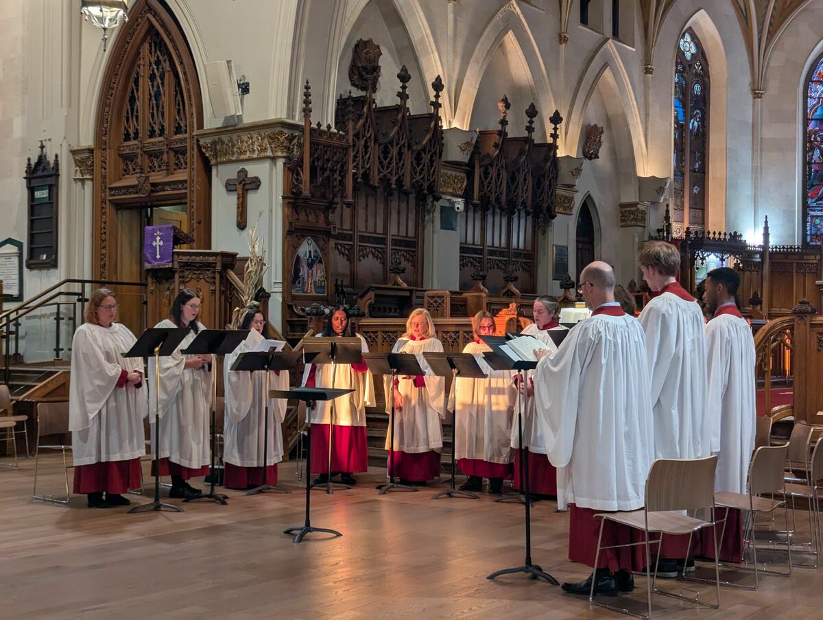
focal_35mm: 48
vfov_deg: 30.3
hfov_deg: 39.6
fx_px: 1143
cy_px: 310
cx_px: 412
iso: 155
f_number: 1.85
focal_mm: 6.81
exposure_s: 1/120
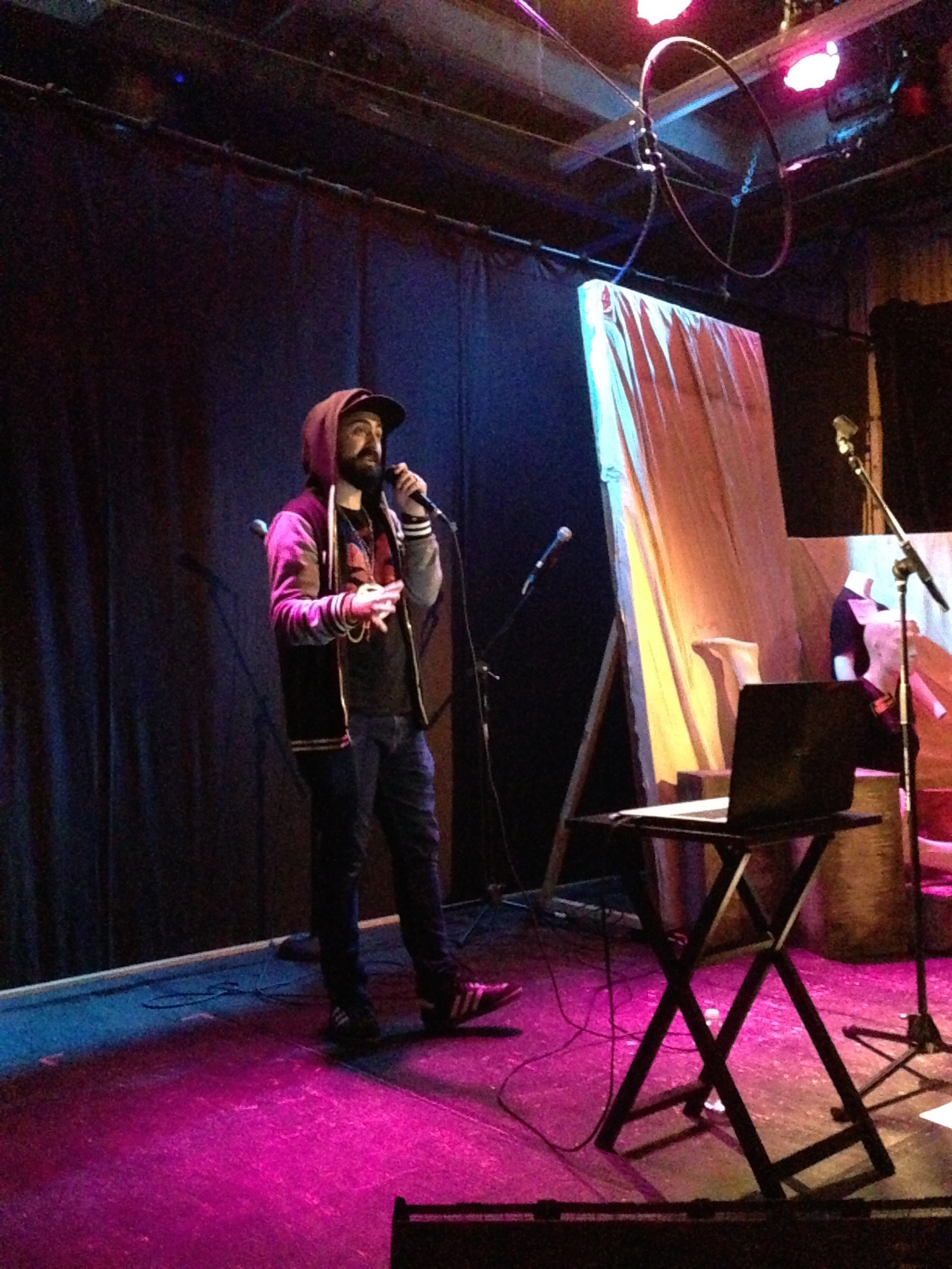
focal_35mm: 33
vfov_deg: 55.4
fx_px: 1210
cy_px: 634
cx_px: 476
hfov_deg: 42.9
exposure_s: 1/15
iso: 3200
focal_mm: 4.12
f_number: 2.4
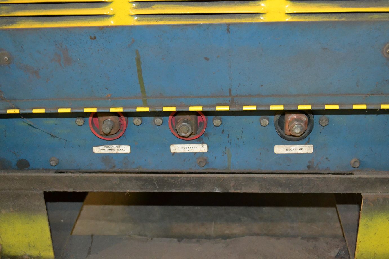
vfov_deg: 25.7
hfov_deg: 37.9
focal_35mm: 52
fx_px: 567
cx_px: 194
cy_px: 130
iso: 3200
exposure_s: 1/60
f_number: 5
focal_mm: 35
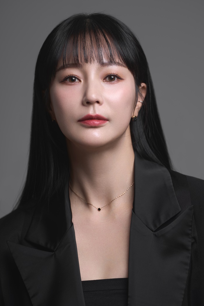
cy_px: 153
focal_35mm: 200
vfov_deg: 10.3
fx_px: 1700
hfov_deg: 6.9
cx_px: 102
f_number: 3.2
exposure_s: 1/125
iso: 50
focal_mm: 200
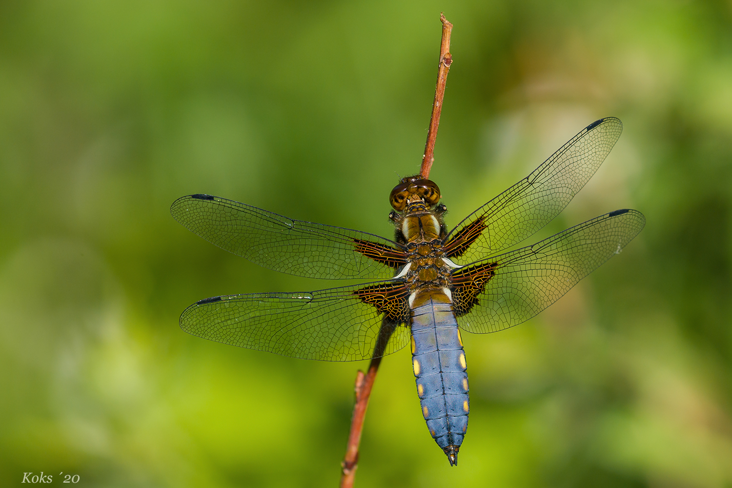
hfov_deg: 10.3
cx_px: 366
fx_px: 4066
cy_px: 244
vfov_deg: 6.9
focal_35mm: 200
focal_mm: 200
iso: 400
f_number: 6.3
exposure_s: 1/1000
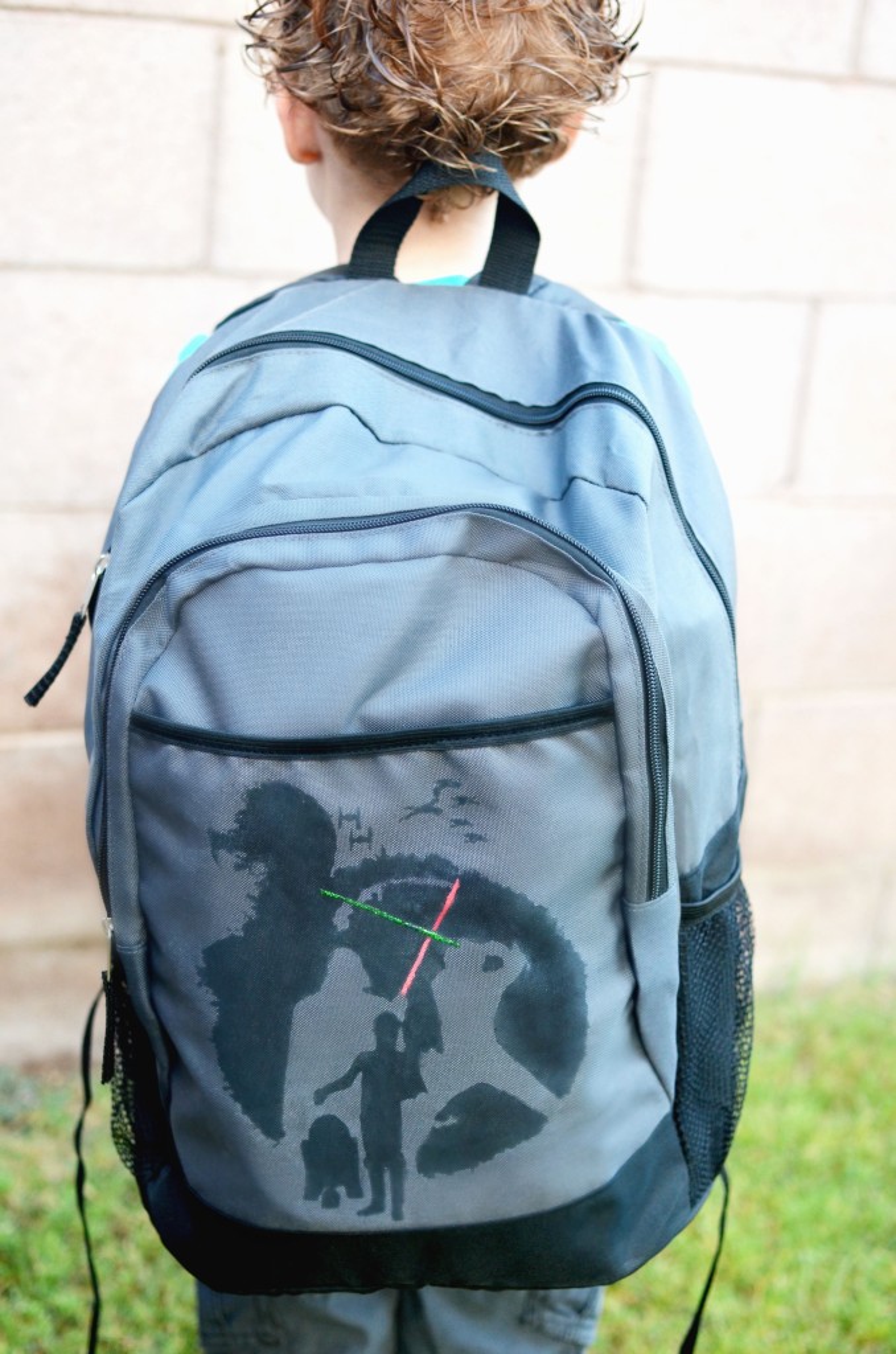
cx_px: 448
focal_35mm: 52
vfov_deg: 37.9
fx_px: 1969
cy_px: 677
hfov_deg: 25.6
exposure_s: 1/400
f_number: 2.8
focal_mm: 35
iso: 400
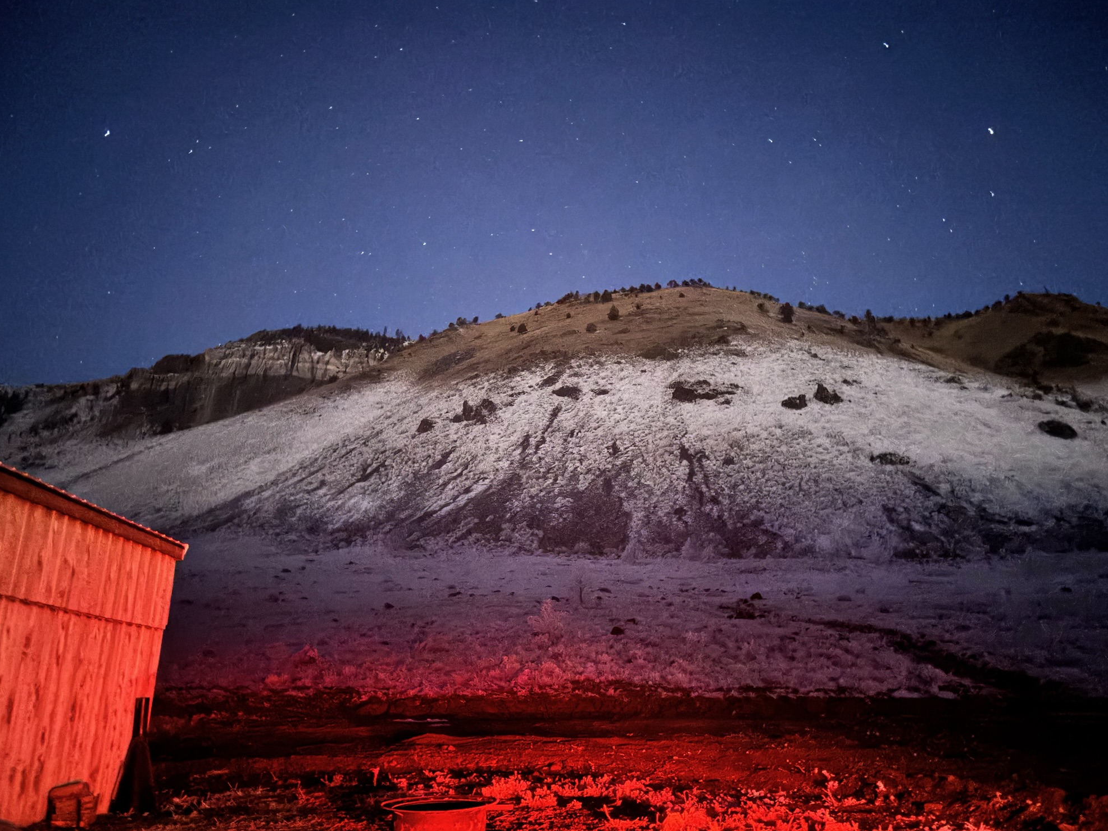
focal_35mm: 27
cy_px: 426
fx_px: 864
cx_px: 543
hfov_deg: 65.3
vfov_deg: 51.3
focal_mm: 5.96
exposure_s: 1
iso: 6400
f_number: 1.6
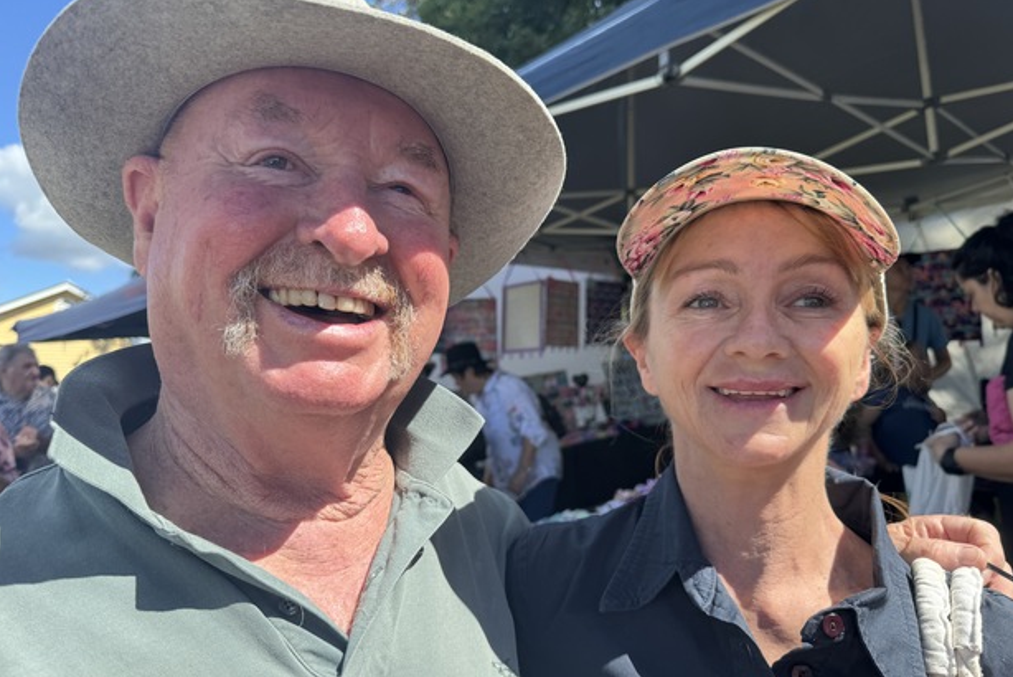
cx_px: 502
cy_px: 360
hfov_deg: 69.4
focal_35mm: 26
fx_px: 732
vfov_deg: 49.6
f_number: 1.78
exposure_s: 1/1339
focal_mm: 6.86
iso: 80
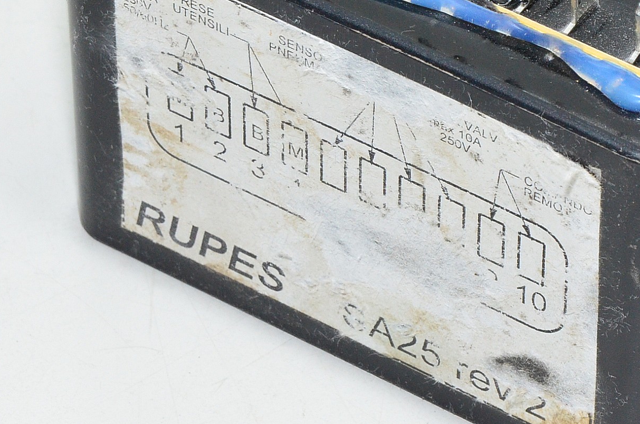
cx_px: 407
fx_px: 5676
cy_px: 118
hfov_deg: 6.5
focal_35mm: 320
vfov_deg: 4.3
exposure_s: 1/50
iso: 1600
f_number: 16
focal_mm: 105
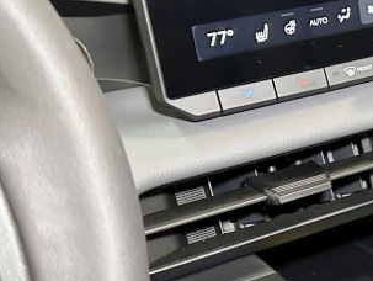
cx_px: 510
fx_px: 874
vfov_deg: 18.2
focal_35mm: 81
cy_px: 157
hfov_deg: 21.4
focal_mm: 6.86
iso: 1000
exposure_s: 1/40
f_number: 1.78
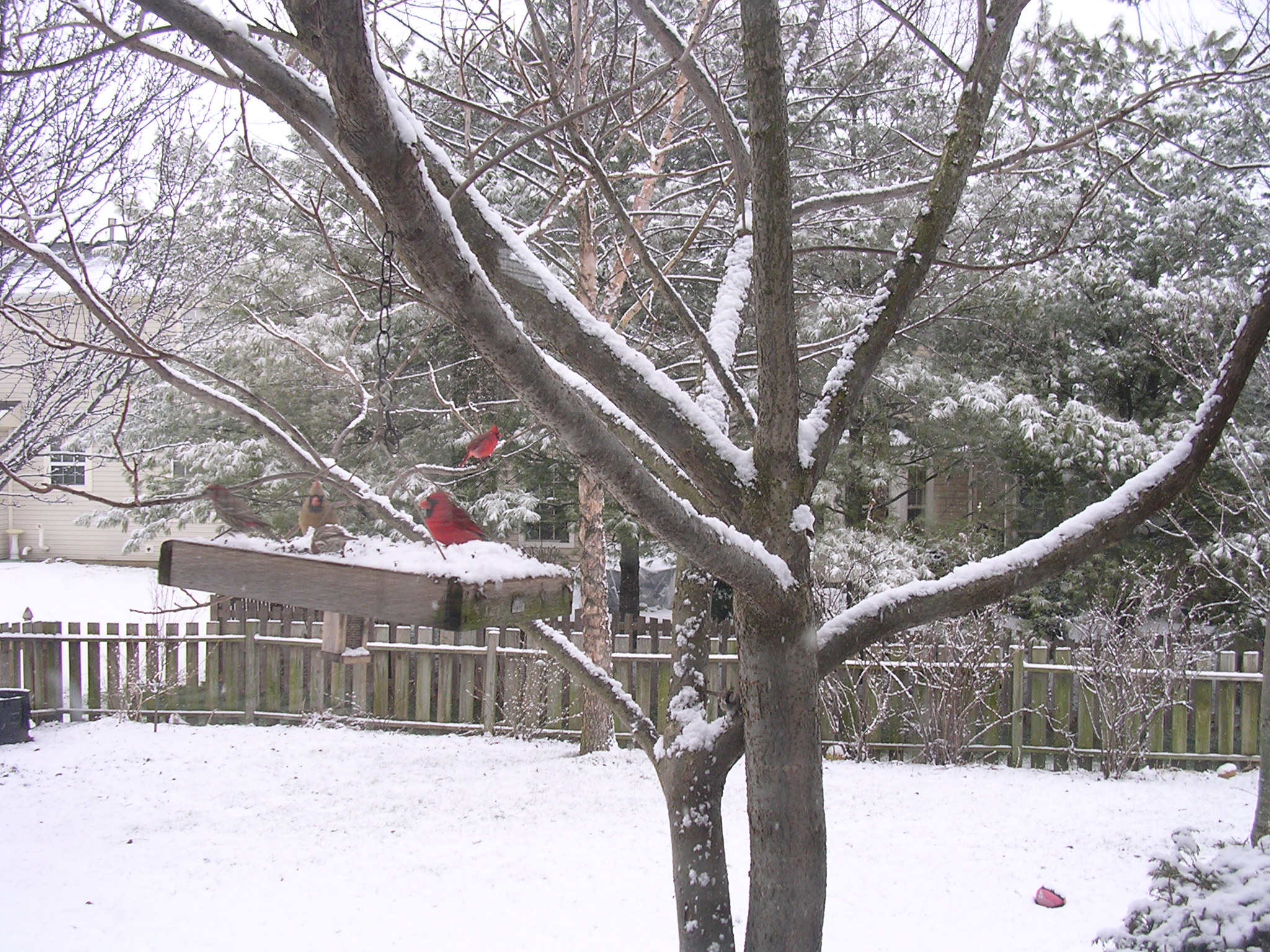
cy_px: 476
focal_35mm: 38
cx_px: 635
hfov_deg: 49.0
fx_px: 1394
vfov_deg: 37.7
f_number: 2.8
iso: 100
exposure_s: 1/146
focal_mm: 5.8
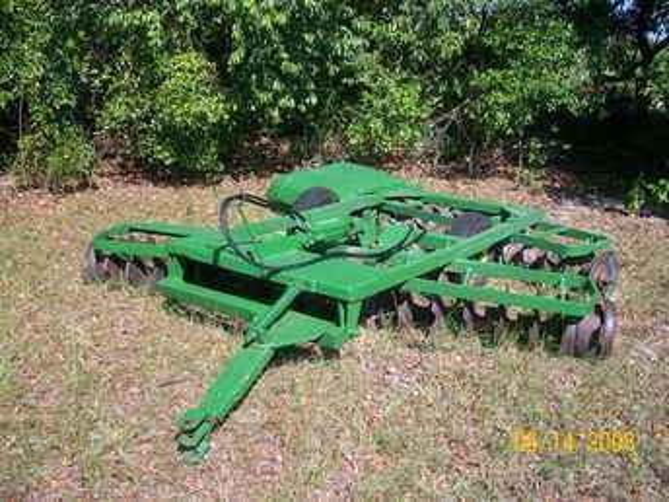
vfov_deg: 40.7
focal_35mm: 35
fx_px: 676
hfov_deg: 52.6
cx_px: 334
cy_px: 251
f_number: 7.2
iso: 80
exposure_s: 1/136
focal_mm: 5.8
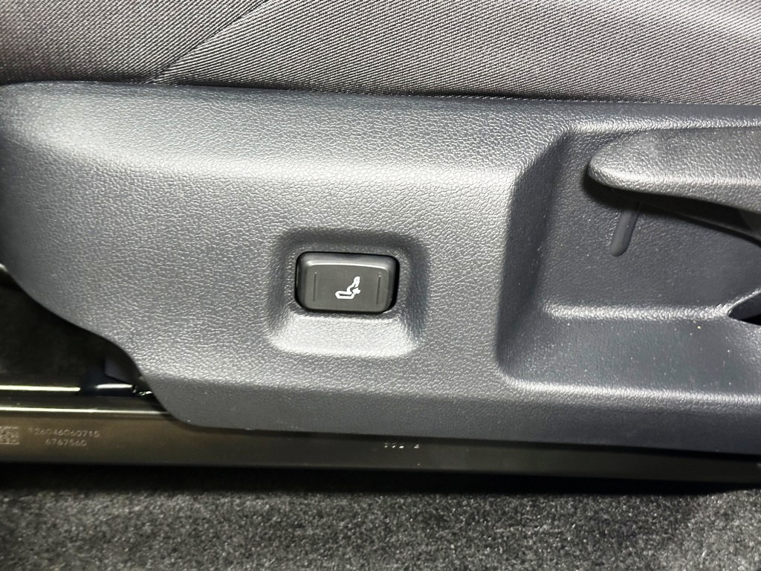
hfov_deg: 39.7
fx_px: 1055
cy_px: 286
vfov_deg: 30.3
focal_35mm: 48
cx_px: 380
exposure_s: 1/30
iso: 500
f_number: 1.78
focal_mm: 6.86
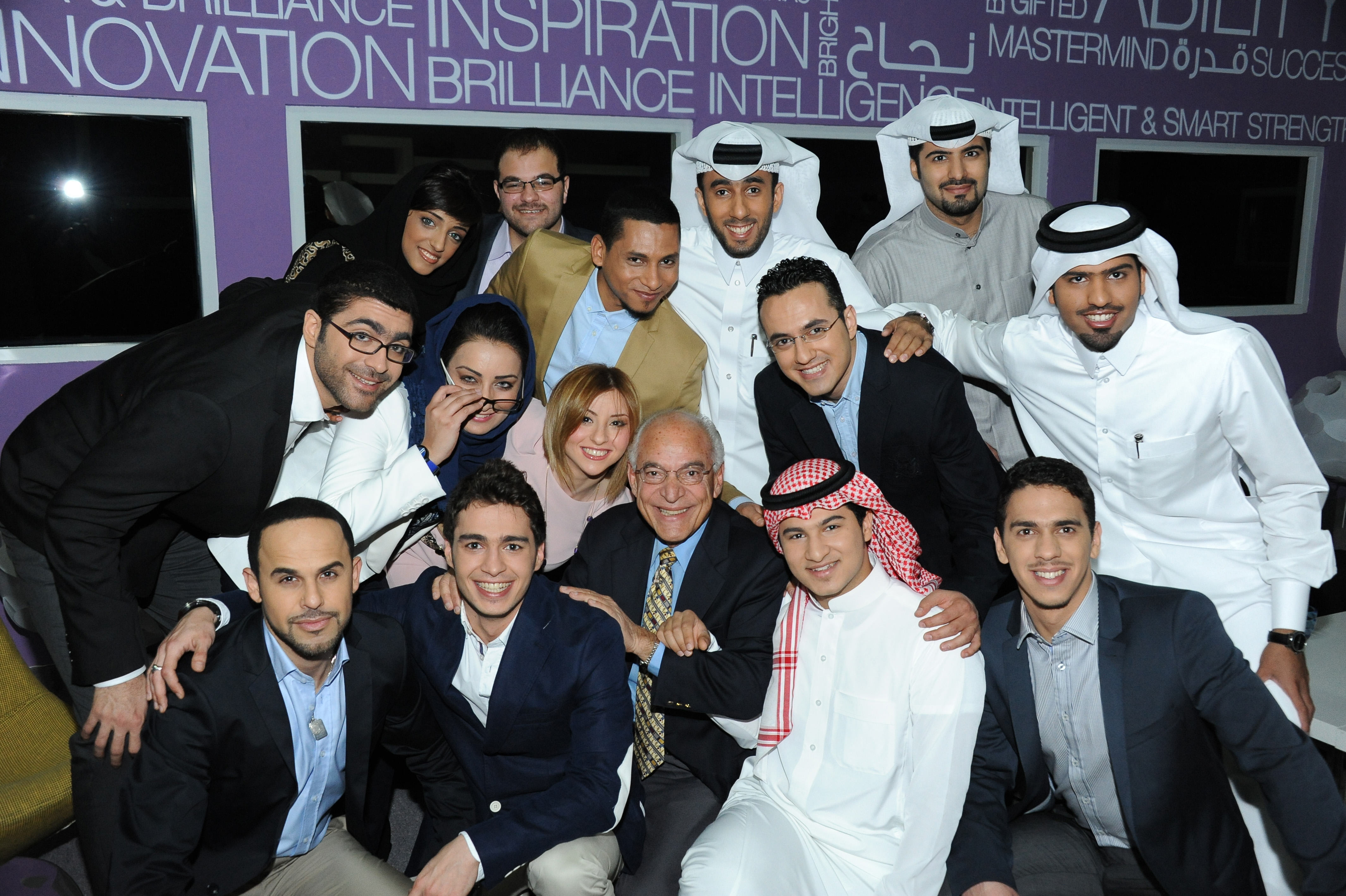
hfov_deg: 55.8
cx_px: 673
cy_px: 448
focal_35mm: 34
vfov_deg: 38.8
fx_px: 1270
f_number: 5.6
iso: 2500
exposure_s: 1/60
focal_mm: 34
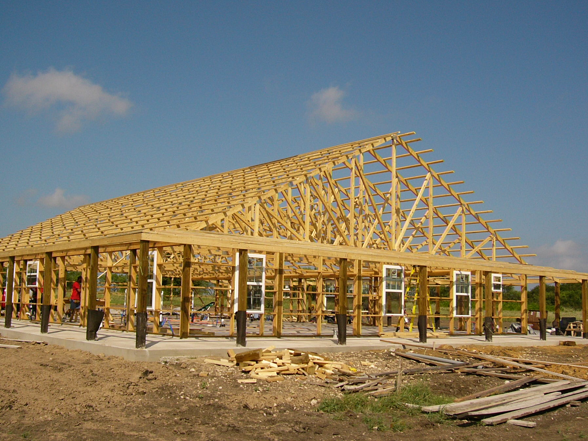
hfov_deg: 46.7
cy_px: 218
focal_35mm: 40
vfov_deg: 36.0
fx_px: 679
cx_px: 257
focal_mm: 5.8
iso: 50
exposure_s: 1/320
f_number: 8
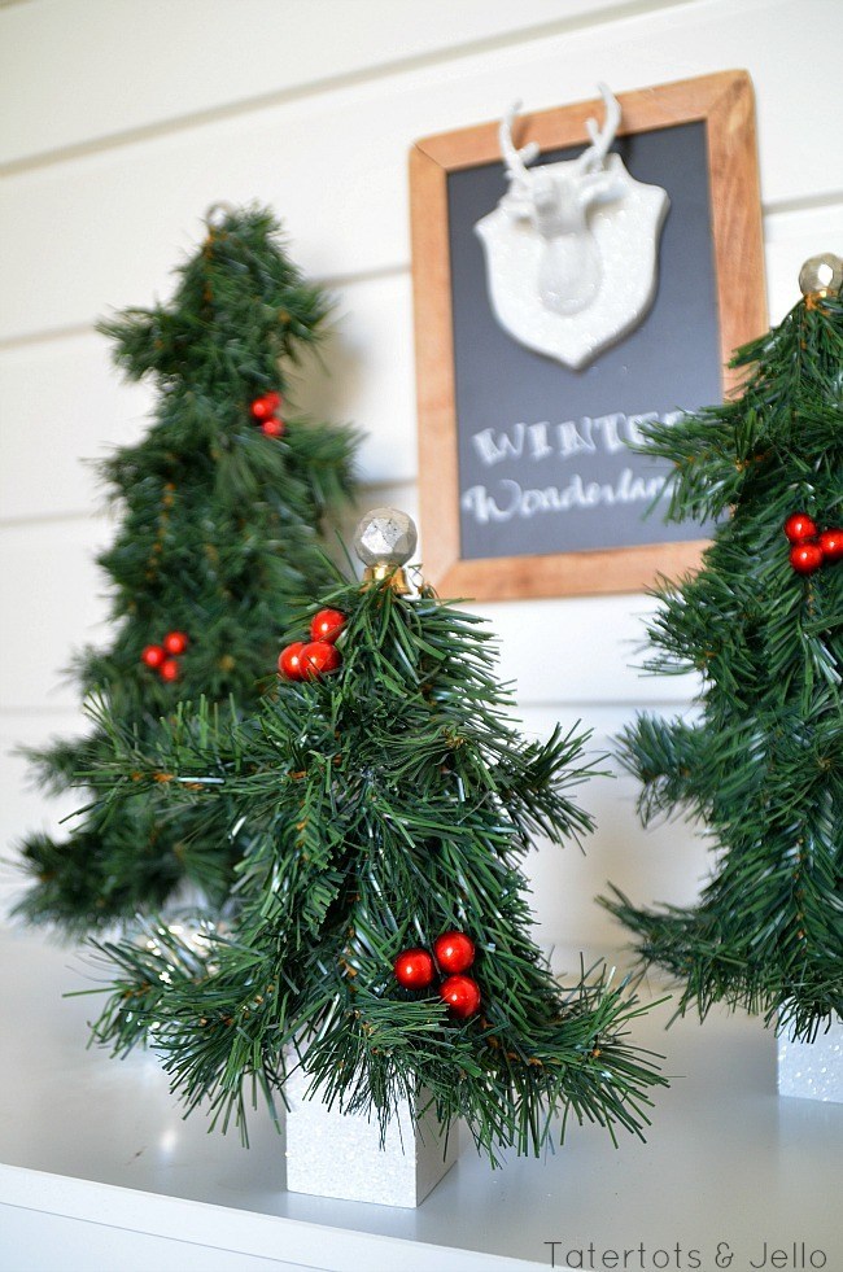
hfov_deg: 39.8
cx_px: 422
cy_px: 636
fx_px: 1164
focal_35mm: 33
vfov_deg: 57.3
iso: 500
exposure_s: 1/80
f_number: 4
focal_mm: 22
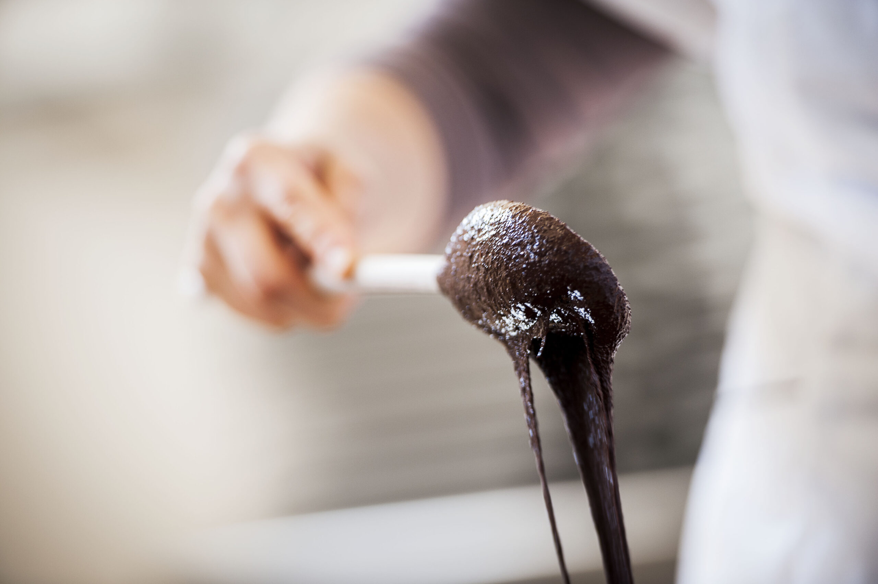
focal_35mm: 200
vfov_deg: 6.9
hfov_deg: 10.3
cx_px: 439
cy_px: 292
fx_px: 4874
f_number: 2.8
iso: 500
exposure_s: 1/60
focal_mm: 200
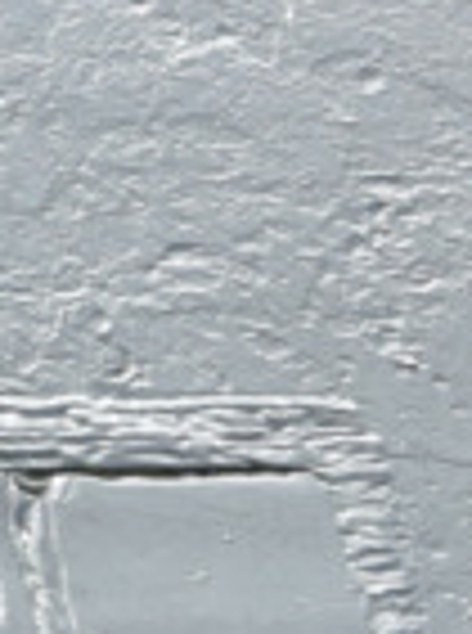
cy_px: -202
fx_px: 5844
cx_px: -1007
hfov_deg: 4.4
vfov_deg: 6.2
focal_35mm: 320
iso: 400
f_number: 8
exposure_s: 1/250
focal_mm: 26
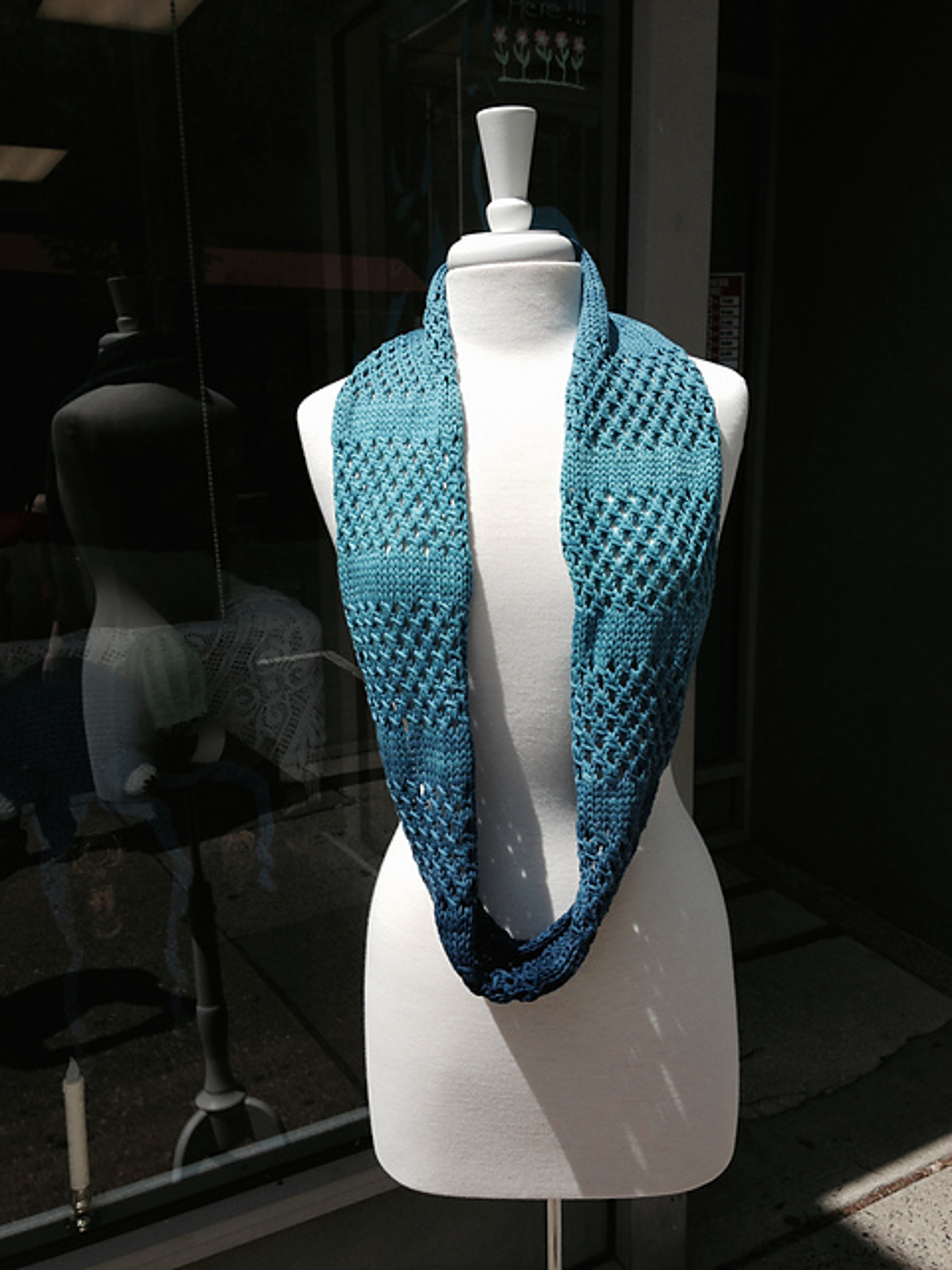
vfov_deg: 55.4
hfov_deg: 42.9
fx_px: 1210
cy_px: 635
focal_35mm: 33
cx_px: 476
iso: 50
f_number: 2.4
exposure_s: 1/1938
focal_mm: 4.12
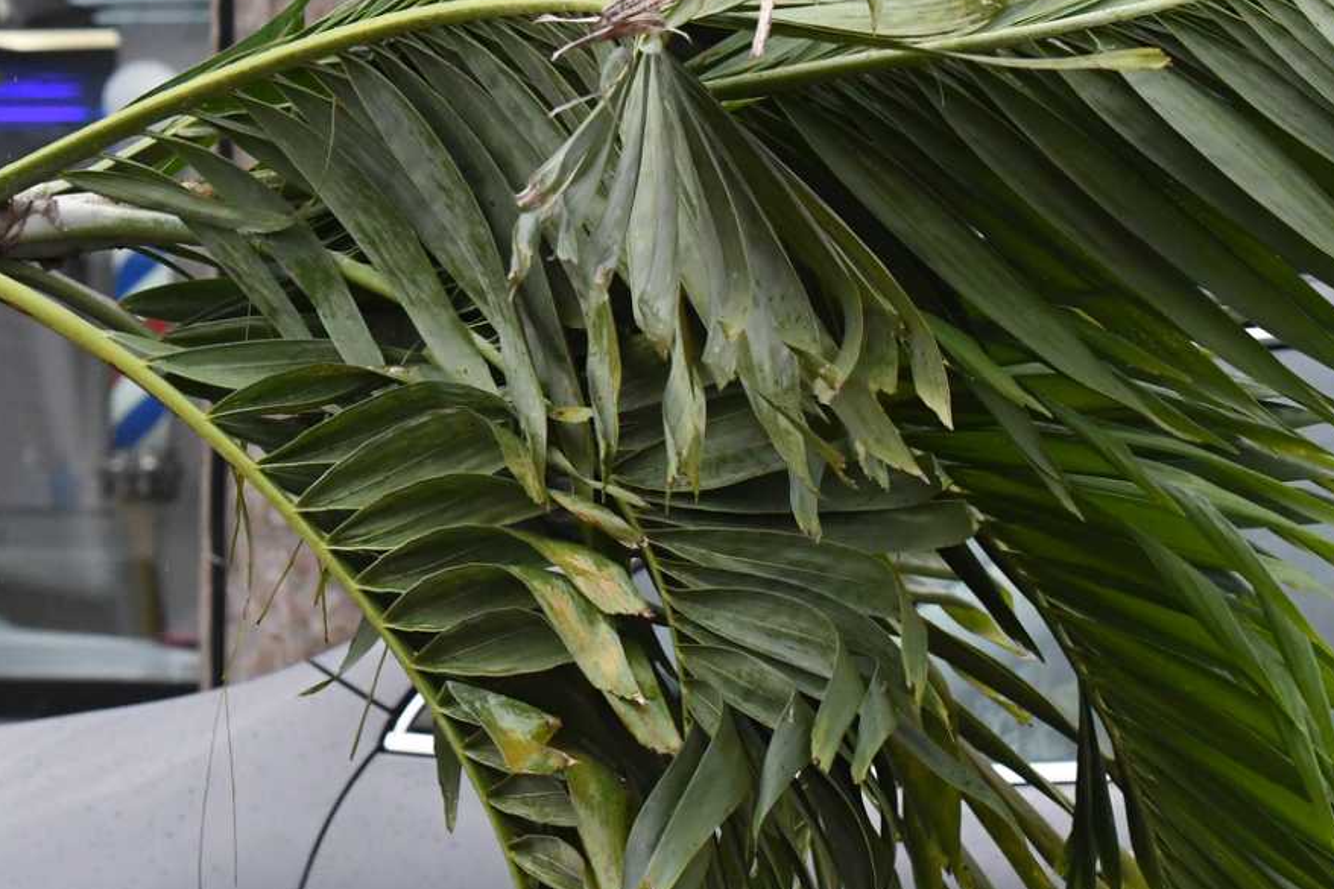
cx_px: 480
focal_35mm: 245
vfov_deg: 5.6
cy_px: 210
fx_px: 9076
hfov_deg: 8.4
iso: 2500
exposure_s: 1/1600
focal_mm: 70
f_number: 5.6
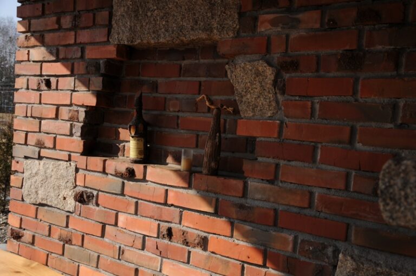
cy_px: 138
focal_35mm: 38
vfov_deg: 35.4
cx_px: 208
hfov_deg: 51.3
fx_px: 433
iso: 200
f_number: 5.6
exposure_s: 1/800
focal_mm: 25
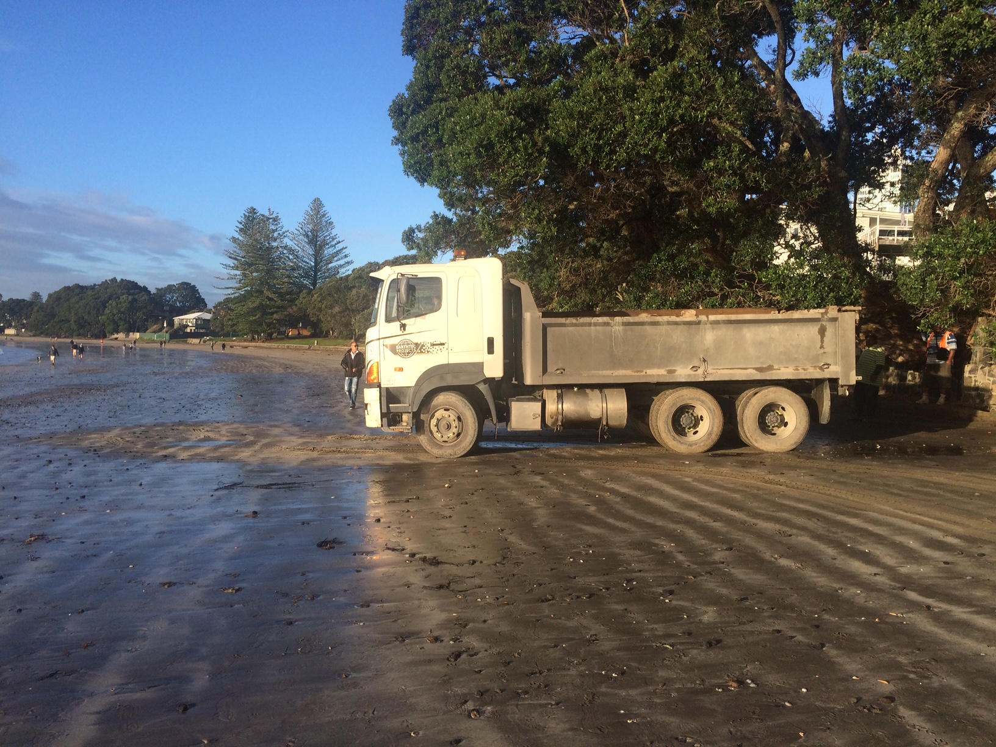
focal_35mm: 29
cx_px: 498
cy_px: 374
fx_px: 834
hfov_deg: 61.7
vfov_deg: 48.2
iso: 32
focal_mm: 4.15
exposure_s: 1/1026
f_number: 2.2
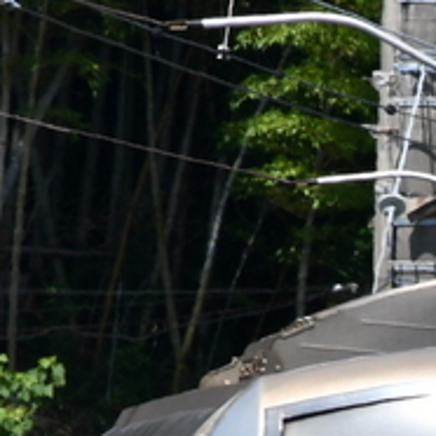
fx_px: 25721
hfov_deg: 1.0
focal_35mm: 1805
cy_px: 792
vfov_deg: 1.0
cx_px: 1097
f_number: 18
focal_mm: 220
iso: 160
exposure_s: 1/125
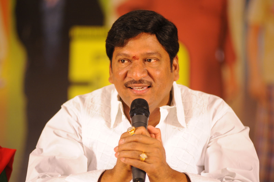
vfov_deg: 6.9
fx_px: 1521
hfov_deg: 10.3
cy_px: 91
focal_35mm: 200
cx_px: 137
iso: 1600
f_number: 3.2
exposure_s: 1/125
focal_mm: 200
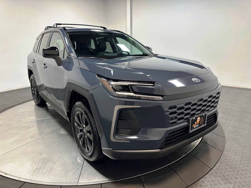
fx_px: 174
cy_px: 94
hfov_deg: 71.6
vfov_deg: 56.8
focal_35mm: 24
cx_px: 126
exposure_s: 1/60
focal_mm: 6.86
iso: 400
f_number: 1.78
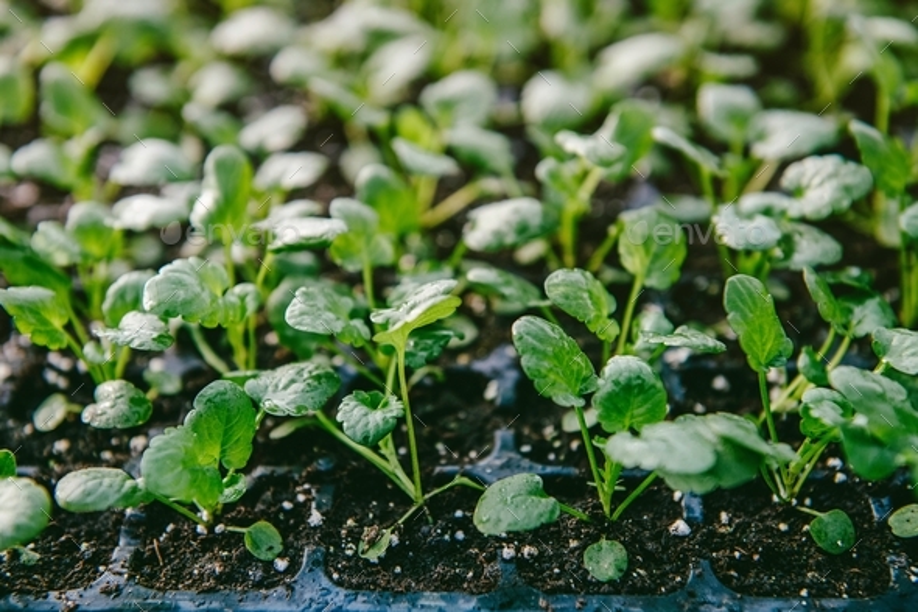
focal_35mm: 55
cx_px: 459
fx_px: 1402
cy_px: 306
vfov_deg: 24.6
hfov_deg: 36.3
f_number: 4
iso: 160
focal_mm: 55
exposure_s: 1/125
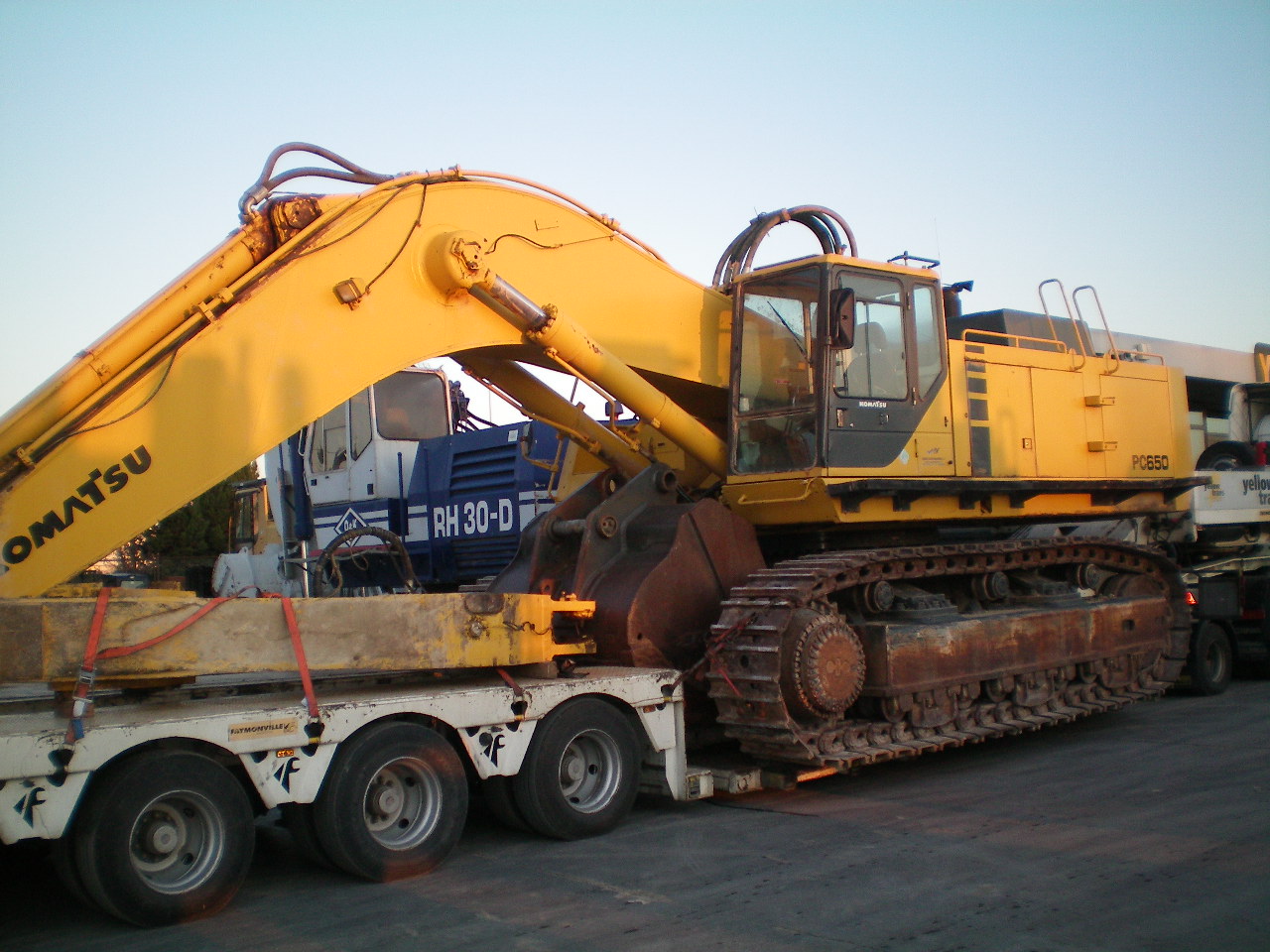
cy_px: 476
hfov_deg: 49.0
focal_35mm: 38
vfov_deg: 37.7
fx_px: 1394
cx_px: 635
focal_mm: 6.3
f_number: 3.1
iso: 64
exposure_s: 1/80
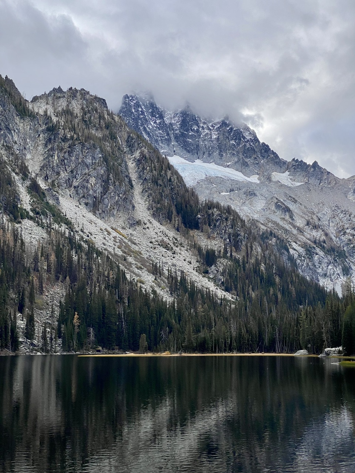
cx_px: 178
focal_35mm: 52
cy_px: 236
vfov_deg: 36.8
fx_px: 711
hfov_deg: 28.0
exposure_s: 1/888
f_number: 2
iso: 20
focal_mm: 6
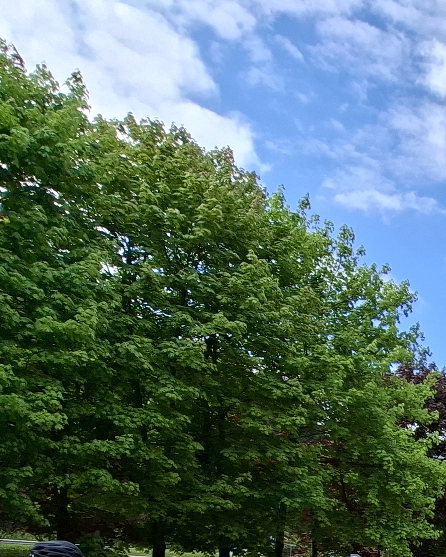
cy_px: 637
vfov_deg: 37.6
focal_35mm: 39
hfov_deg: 29.2
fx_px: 643
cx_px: 609
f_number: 2.2
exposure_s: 1/956
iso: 40
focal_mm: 1.74
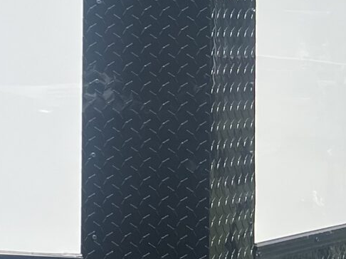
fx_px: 1369
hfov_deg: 11.5
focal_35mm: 137
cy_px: -54
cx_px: -516
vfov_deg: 10.6
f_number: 1.5
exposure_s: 1/7463
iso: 50
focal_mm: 5.7
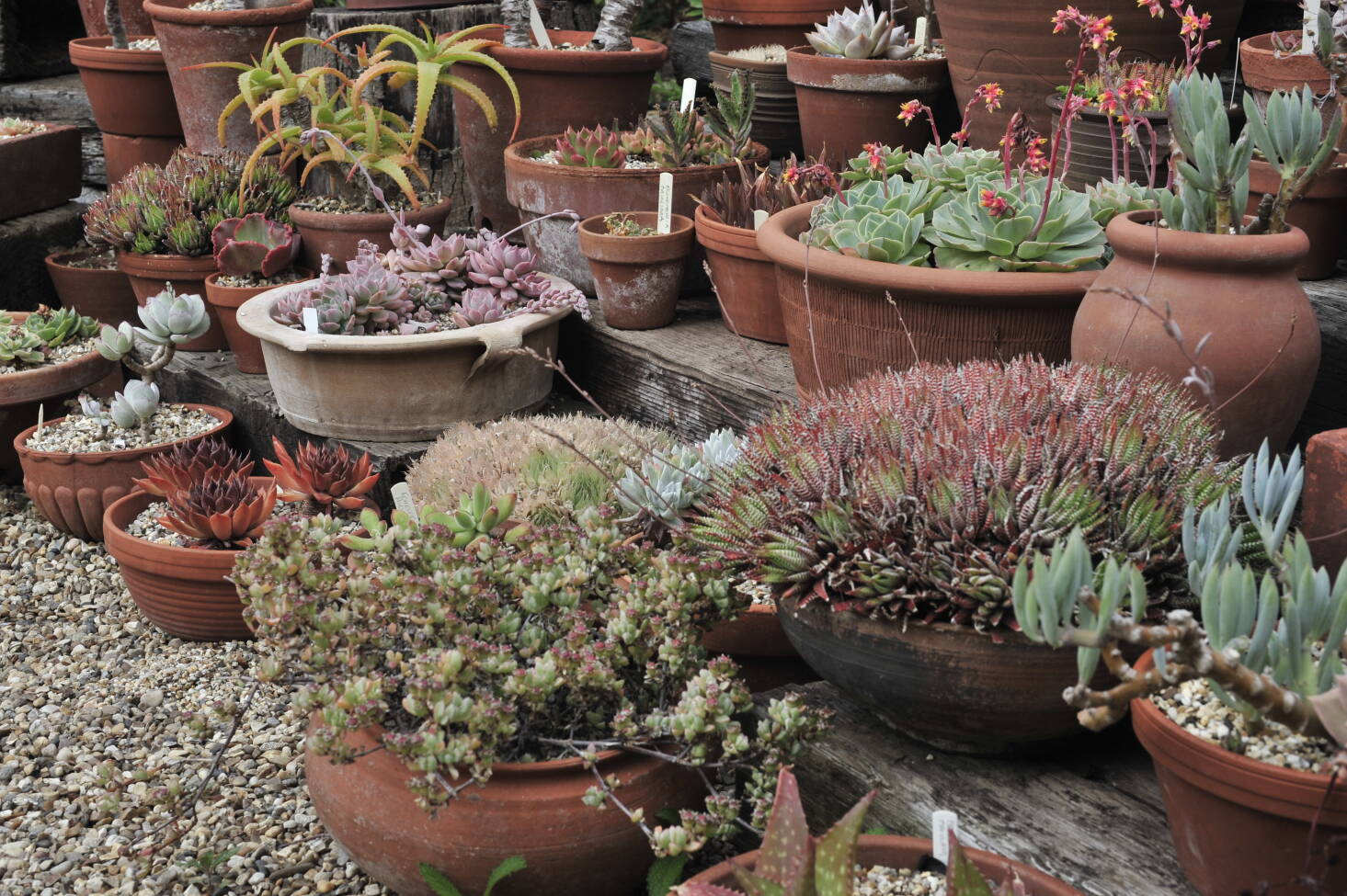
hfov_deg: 34.5
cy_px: 448
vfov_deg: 23.4
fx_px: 2169
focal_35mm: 58
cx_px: 674
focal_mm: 58
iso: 400
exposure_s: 1/400
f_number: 10
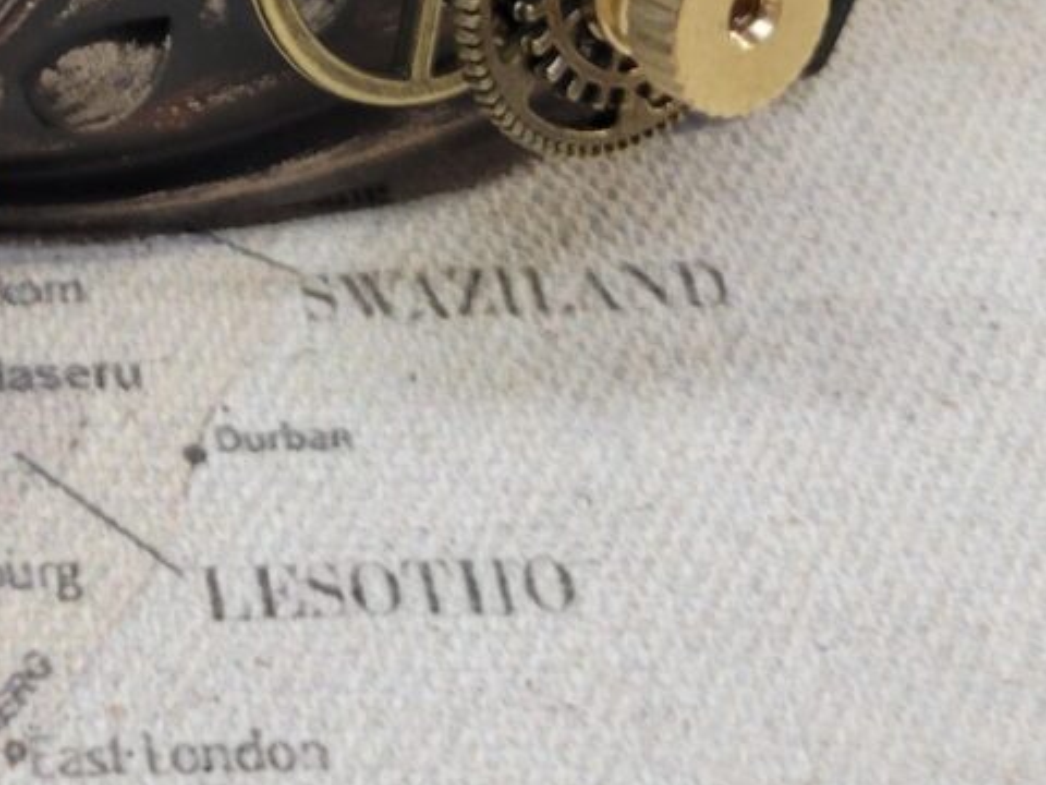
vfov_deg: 12.8
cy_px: -669
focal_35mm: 104
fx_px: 3143
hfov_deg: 17.8
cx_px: -262
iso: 200
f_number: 1.8
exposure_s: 1/60
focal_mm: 5.4
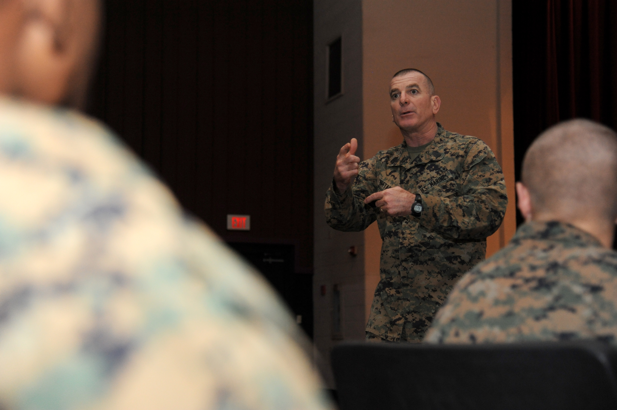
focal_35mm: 55
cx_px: 308
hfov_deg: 36.3
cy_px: 205
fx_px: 942
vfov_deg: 24.6
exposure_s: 1/125
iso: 2500
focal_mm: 55
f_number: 4
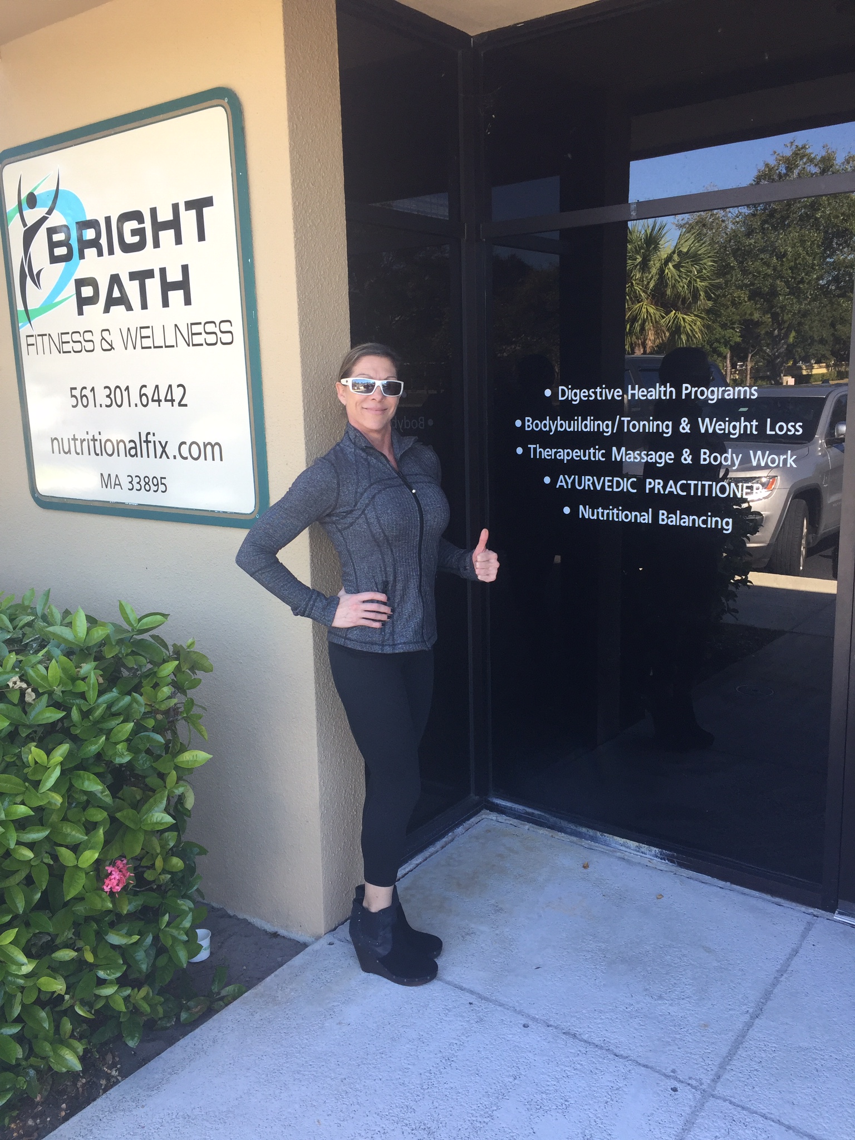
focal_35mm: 29
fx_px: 955
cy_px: 570
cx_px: 428
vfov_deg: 61.7
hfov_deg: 48.2
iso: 40
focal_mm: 4.15
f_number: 2.2
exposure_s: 1/120
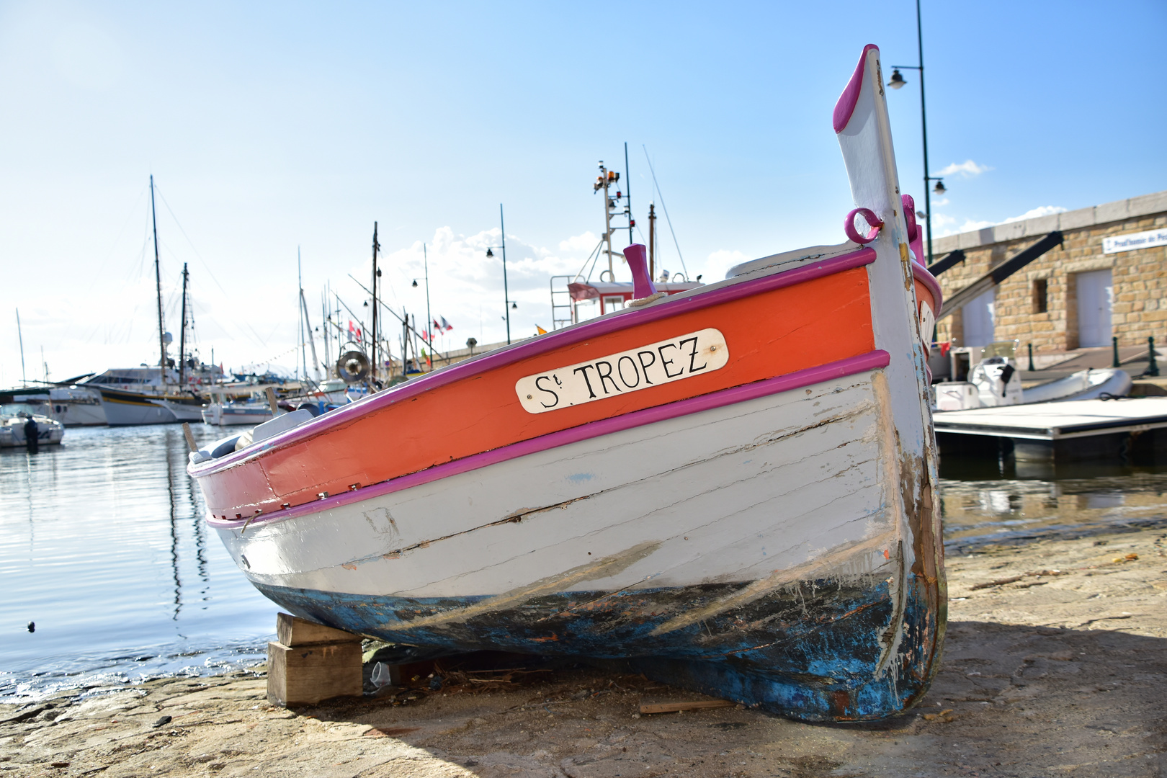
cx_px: 584
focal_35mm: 36
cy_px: 389
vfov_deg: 36.9
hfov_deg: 53.1
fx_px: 1167
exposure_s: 1/400
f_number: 4.5
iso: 125
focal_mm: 24
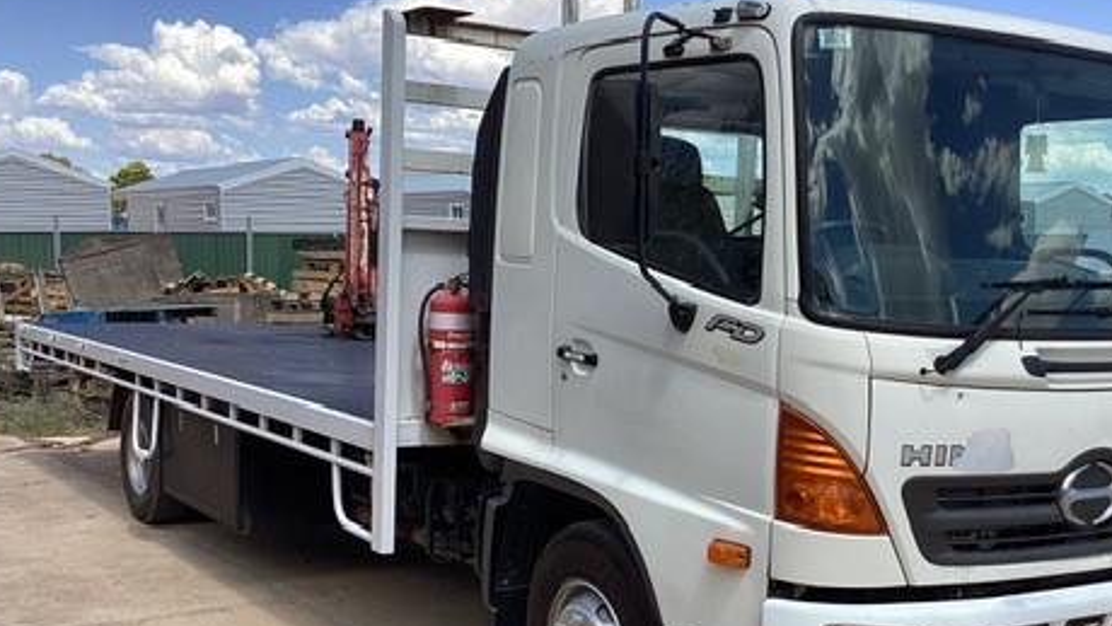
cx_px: 624
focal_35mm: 47
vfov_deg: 25.4
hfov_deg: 43.6
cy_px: 389
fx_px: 1386
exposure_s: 1/1335
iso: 25
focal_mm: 3.3
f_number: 2.4
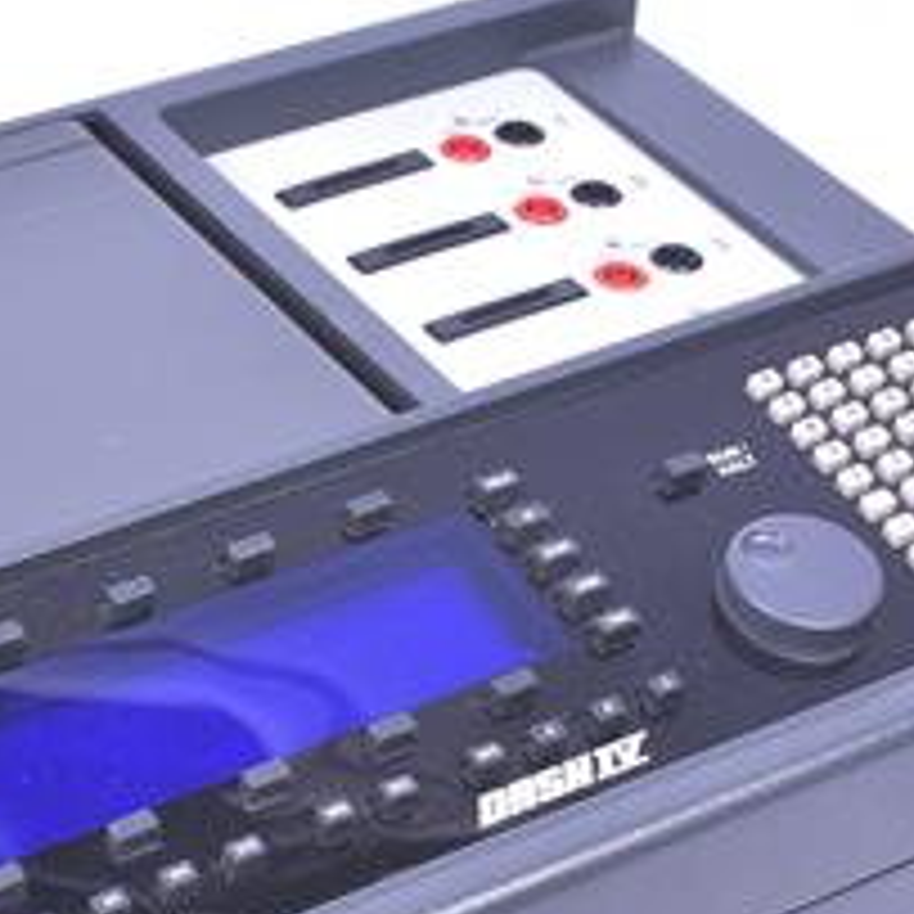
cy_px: 747
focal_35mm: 94
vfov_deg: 18.3
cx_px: 185
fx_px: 2816
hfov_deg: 18.3
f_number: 11
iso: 200
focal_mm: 25
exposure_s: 1/200
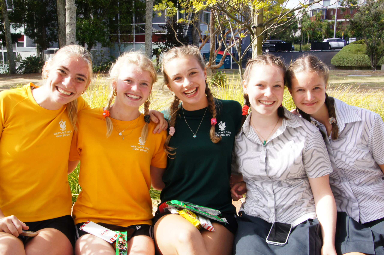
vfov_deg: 29.8
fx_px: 479
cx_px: 192
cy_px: 128
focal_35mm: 45
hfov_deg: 43.6
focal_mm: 30
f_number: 22
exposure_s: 1/80
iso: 800
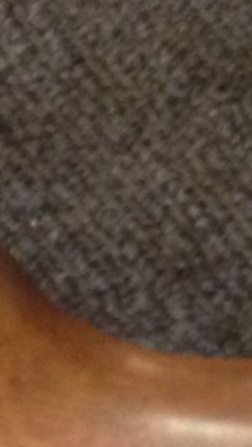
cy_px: 450
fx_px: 2423
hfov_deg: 5.7
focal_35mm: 204
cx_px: -423
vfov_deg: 10.5
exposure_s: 1/20
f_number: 2.4
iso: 320
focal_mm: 4.12
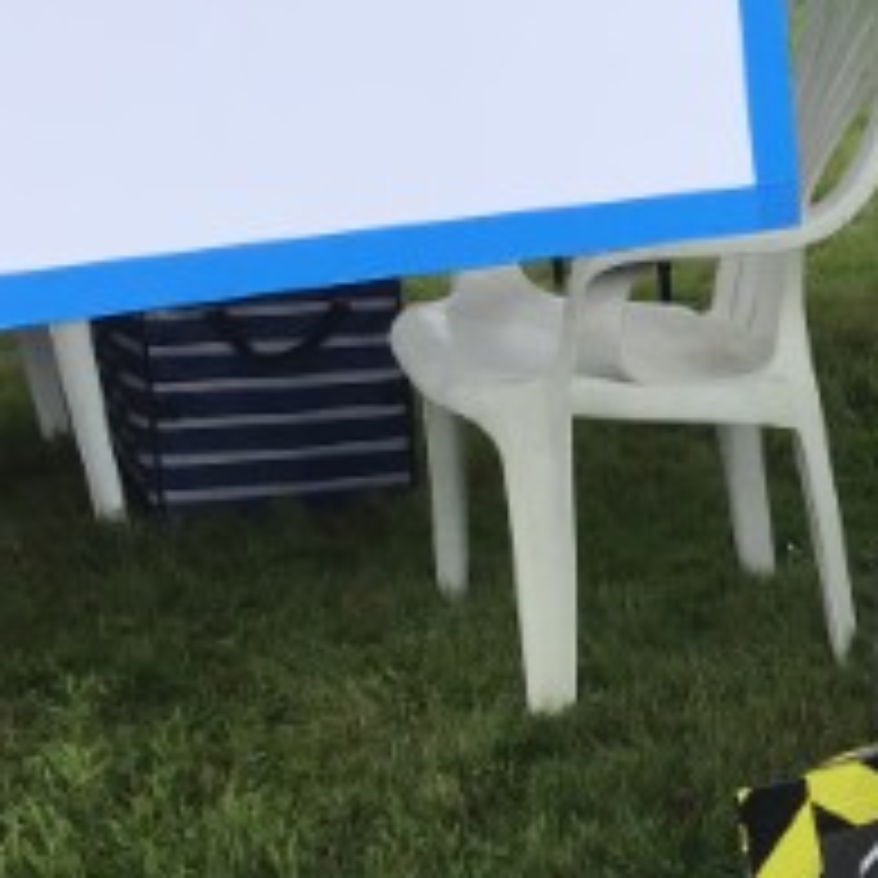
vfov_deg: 18.9
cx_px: 1328
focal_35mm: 90
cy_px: 824
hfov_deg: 17.3
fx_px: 2583
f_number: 2.4
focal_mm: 3.3
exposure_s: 1/458
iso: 25
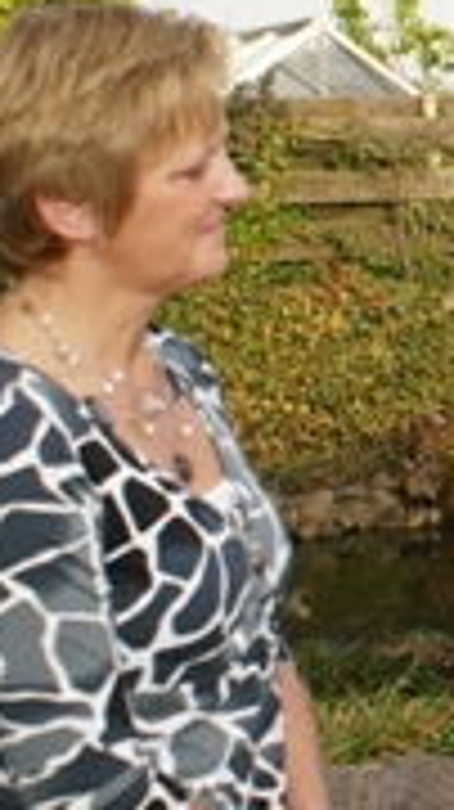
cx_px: 908
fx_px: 1844
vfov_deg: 24.6
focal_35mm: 86
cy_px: 256
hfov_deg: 12.4
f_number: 8
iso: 200
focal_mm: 22
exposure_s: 1/125
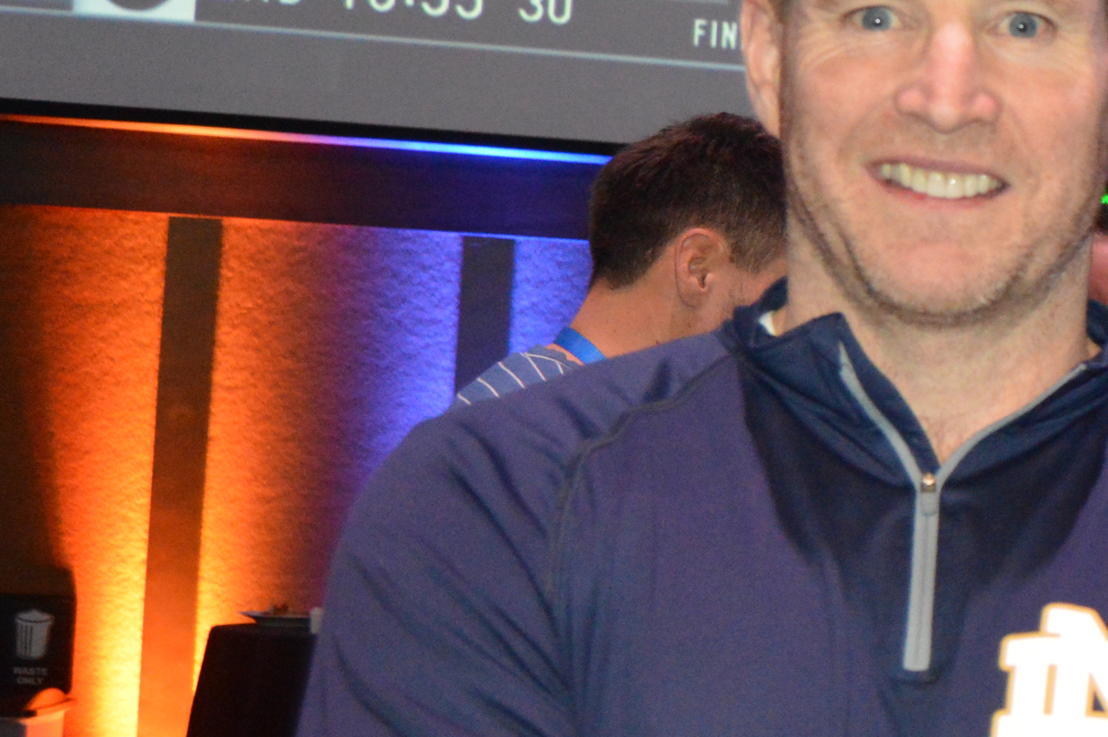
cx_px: 1496
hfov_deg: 21.7
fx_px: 2553
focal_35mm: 83
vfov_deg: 16.4
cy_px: 464
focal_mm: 20
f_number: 3.5
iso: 2500
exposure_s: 1/60
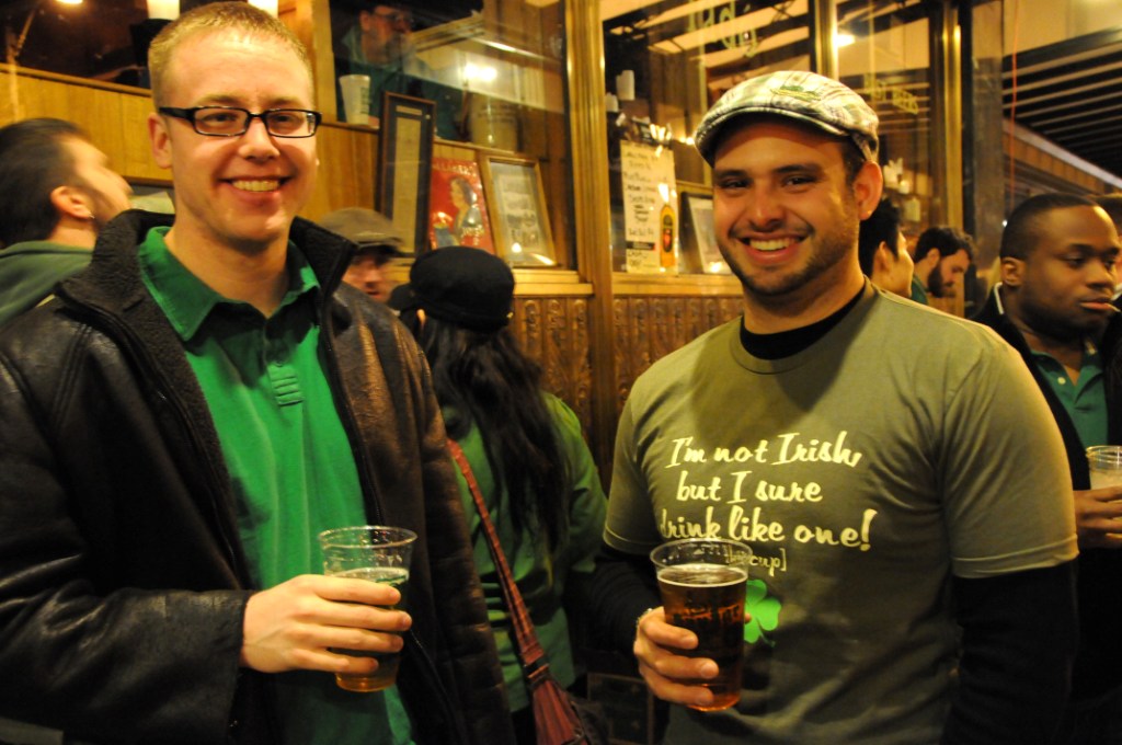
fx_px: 1027
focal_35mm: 33
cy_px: 372
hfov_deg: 57.3
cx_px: 561
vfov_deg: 39.9
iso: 3200
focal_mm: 22
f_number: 5.6
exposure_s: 1/10
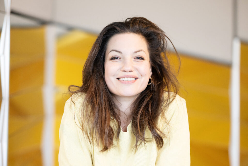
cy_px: 83
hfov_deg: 19.5
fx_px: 723
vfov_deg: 13.0
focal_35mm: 105
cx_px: 124
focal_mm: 105
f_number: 2.2
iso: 1600
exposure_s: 1/50
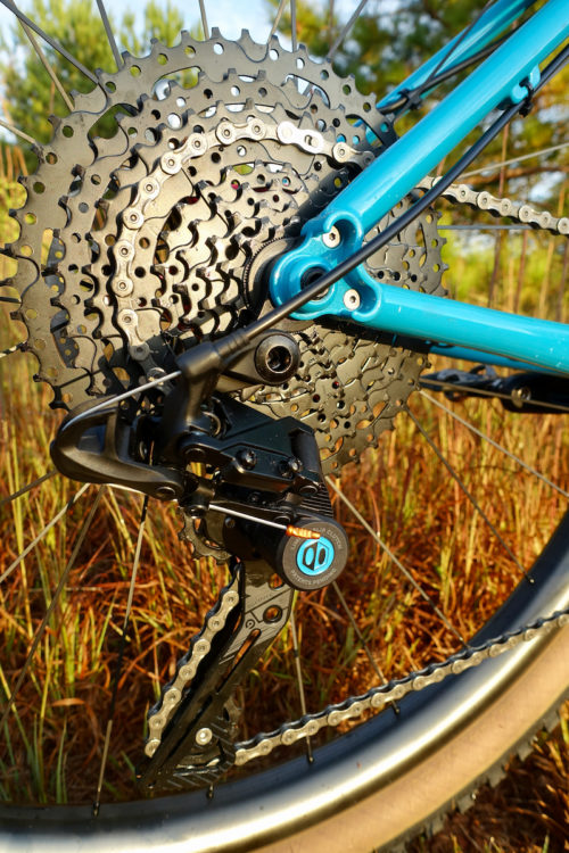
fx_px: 569
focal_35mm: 24
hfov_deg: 53.1
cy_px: 426
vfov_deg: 73.7
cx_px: 284
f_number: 4
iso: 125
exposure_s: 1/125
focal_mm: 8.8
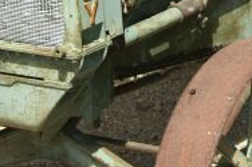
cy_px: -71
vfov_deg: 7.5
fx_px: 1252
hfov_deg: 11.3
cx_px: 290
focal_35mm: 179
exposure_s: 1/250
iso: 100
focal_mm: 28
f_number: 4
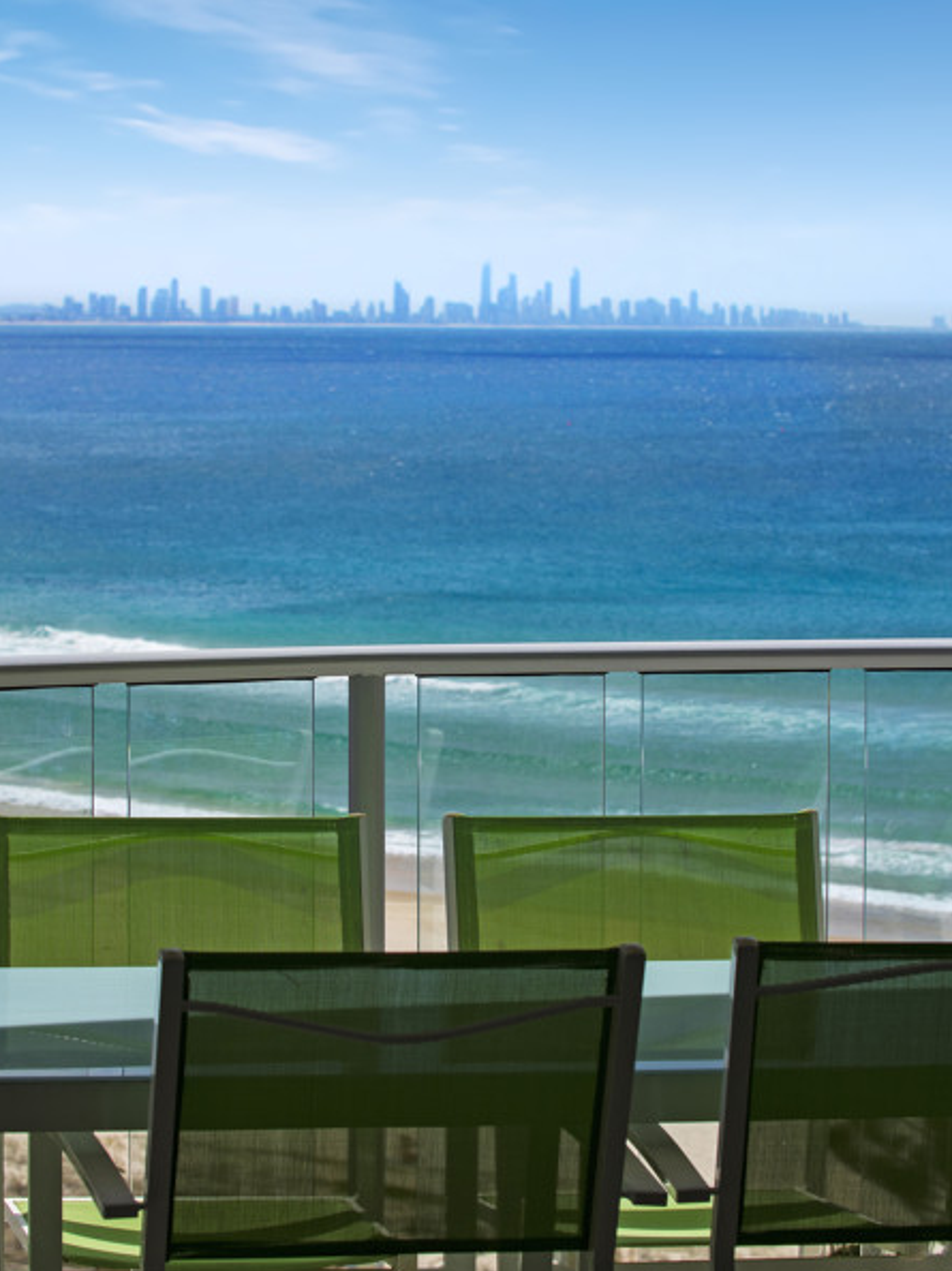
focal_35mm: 132
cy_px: 640
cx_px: 456
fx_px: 4844
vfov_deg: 14.9
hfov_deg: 11.2
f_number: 7.1
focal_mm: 49
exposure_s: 1/200
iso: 200
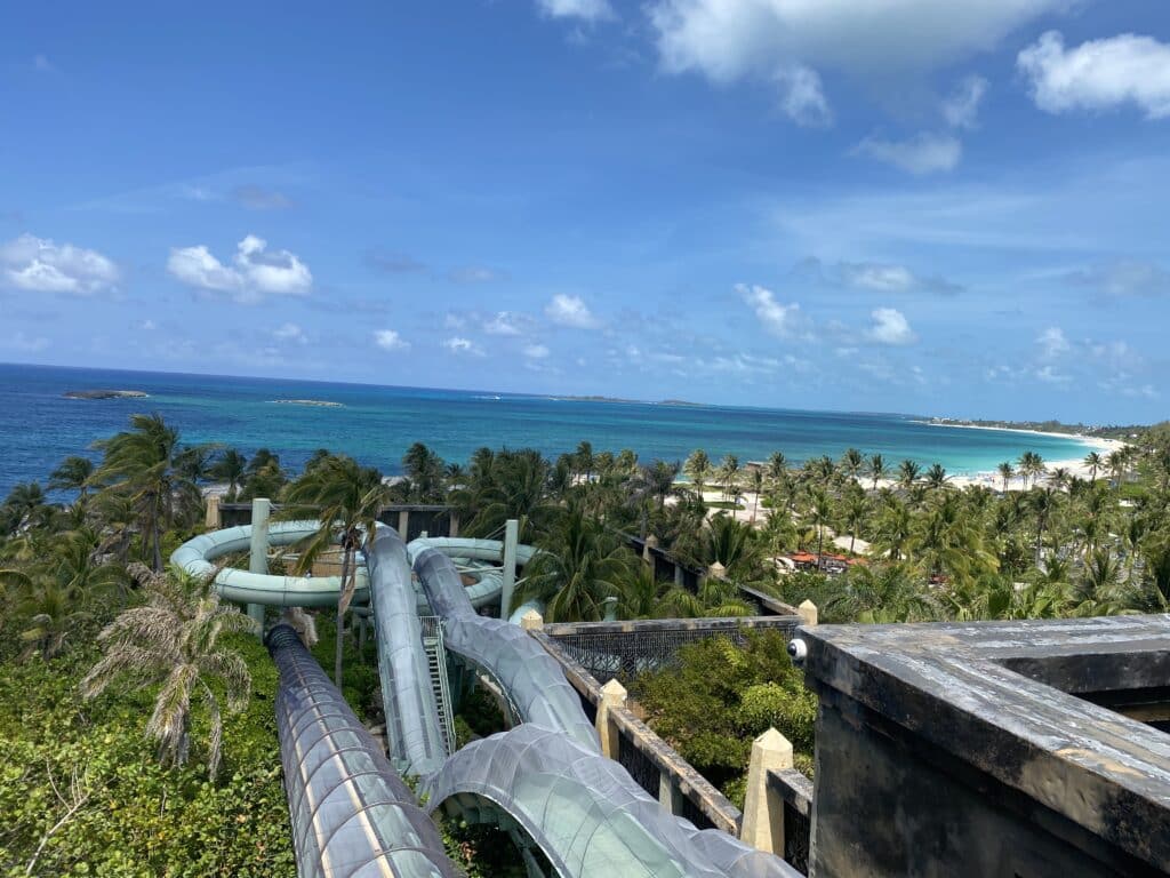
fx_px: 879
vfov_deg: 53.1
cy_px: 439
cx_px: 585
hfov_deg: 67.3
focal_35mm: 26
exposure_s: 1/3300
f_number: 1.8
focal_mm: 4.25
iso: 32
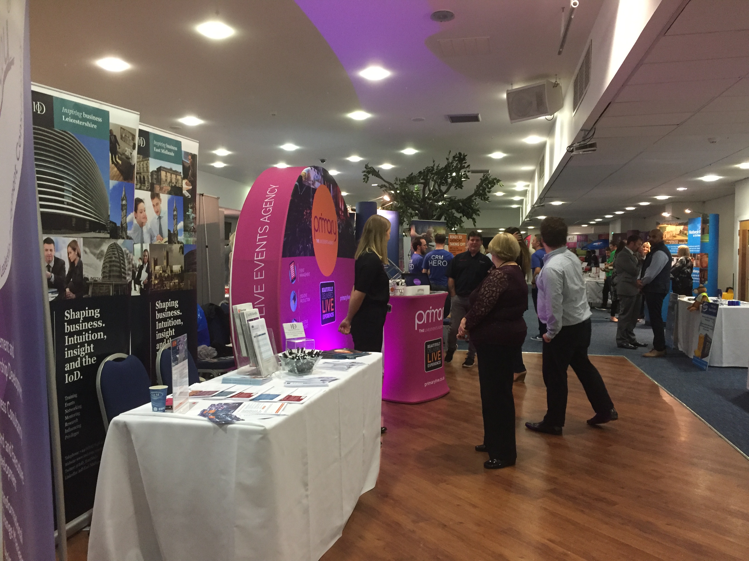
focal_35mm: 29
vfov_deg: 48.2
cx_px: 374
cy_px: 280
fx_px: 627
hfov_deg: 61.7
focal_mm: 4.15
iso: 250
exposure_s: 1/33
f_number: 2.2
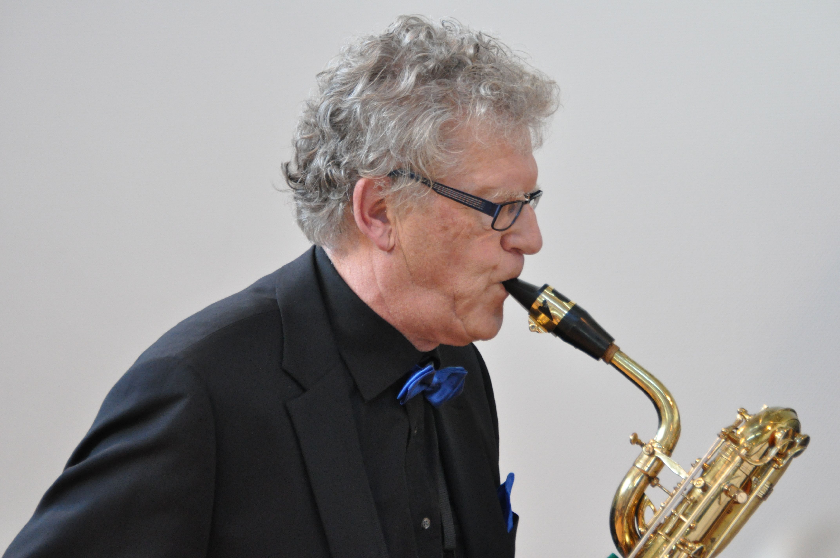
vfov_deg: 4.8
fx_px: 6642
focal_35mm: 285
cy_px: 279
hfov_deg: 7.2
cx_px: 420
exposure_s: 1/30
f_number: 5.6
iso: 1800
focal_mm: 190
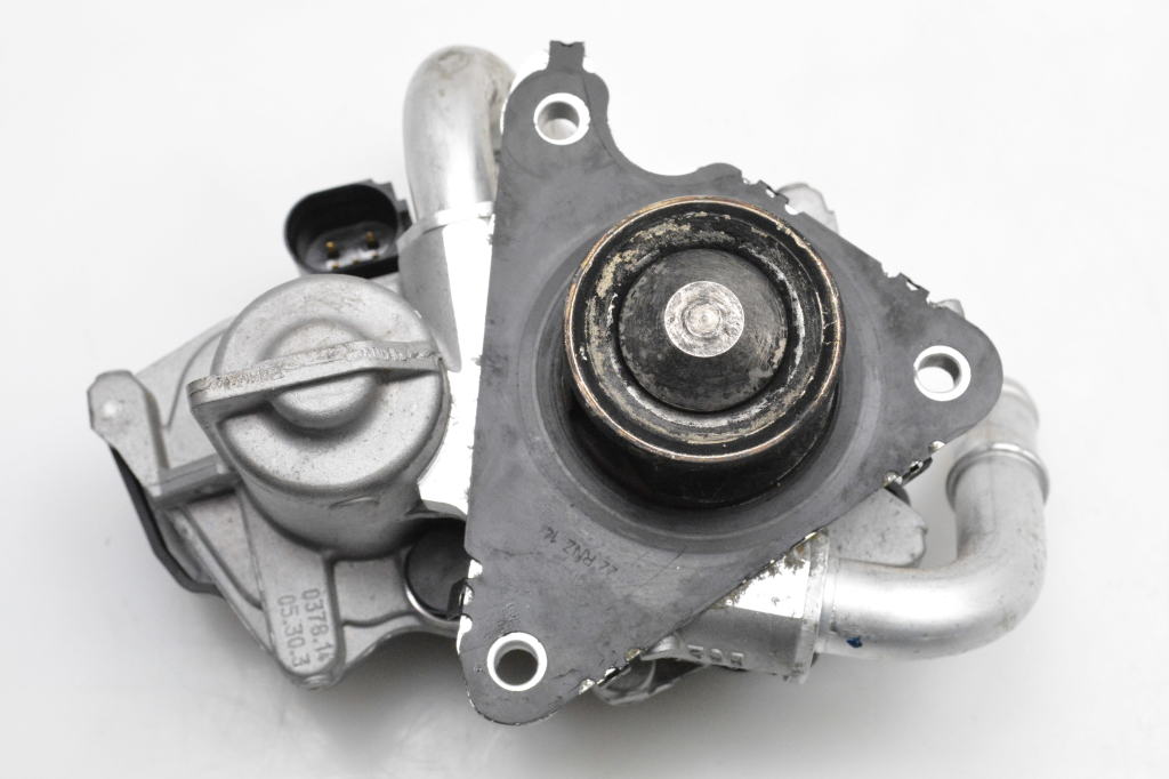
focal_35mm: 68
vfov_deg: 20.1
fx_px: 2191
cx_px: 584
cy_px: 390
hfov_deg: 29.9
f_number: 10
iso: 6400
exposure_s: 1/400
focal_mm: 45
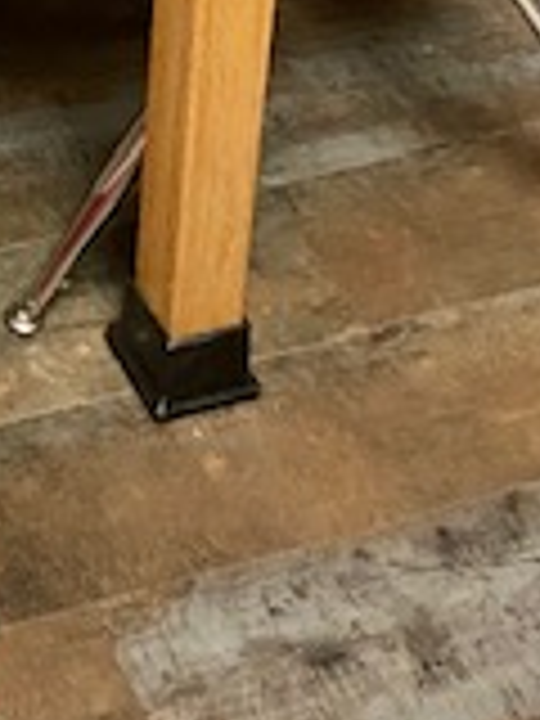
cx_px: -495
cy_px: -400
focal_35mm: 104
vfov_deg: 16.9
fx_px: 2163
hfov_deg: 12.7
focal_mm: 4.25
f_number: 1.8
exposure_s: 1/60
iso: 250
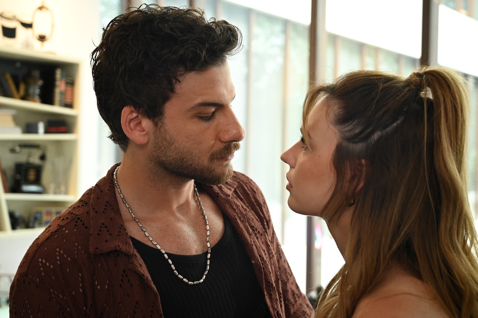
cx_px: 239
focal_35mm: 45
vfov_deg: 29.8
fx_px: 597
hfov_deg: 43.6
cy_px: 159
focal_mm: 45
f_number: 4
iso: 3200
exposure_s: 1/125
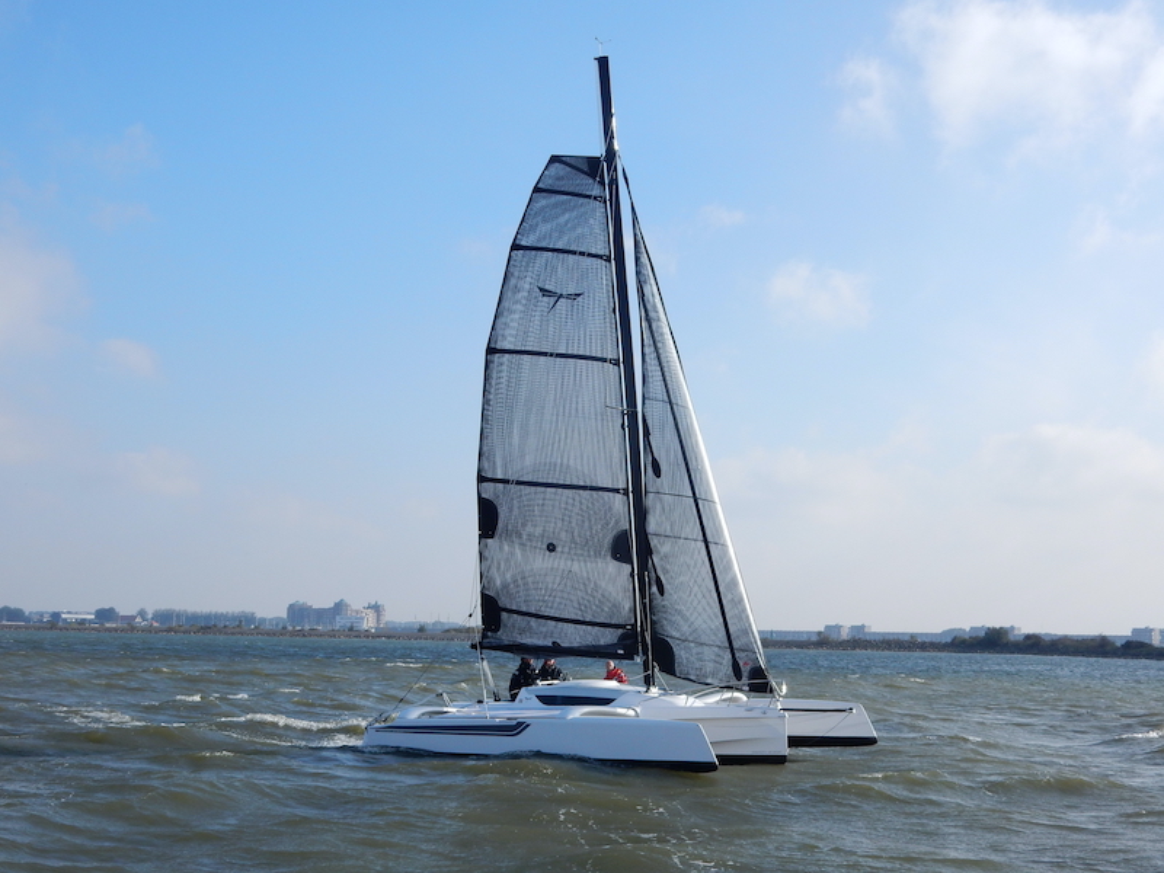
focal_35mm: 51
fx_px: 1715
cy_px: 436
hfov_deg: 37.5
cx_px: 582
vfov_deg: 28.6
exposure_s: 1/1000
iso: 125
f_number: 4.5
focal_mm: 9
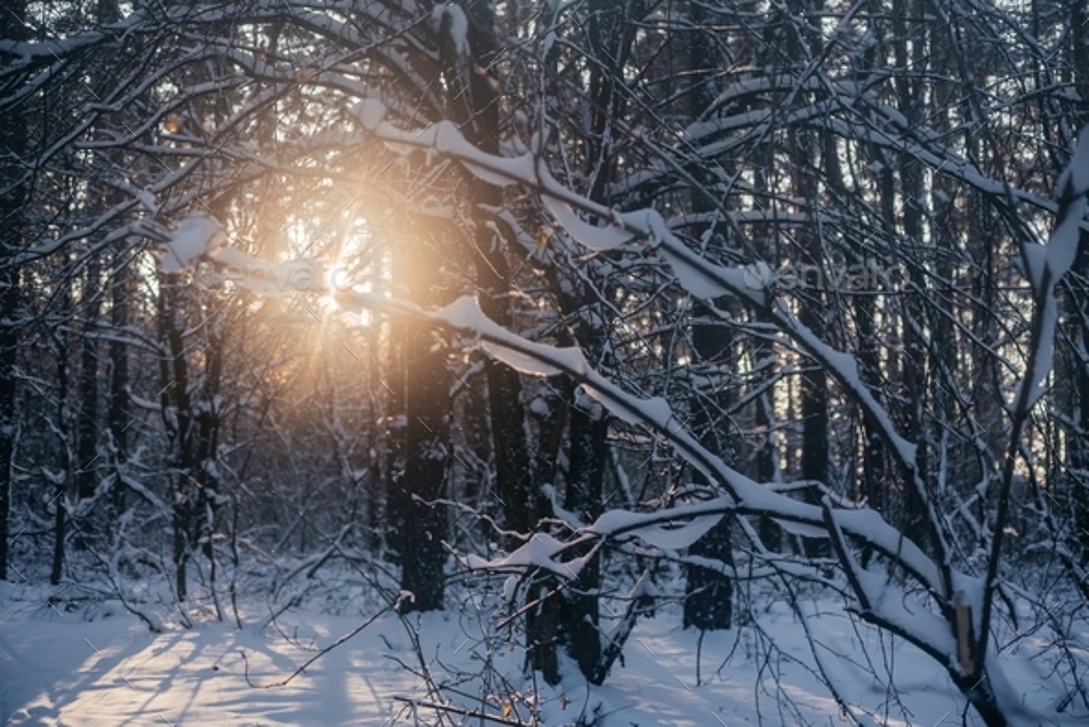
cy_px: 364
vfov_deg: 27.0
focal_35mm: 50
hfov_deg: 39.6
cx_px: 544
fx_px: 1513
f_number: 2.8
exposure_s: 1/1000
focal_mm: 50
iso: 200
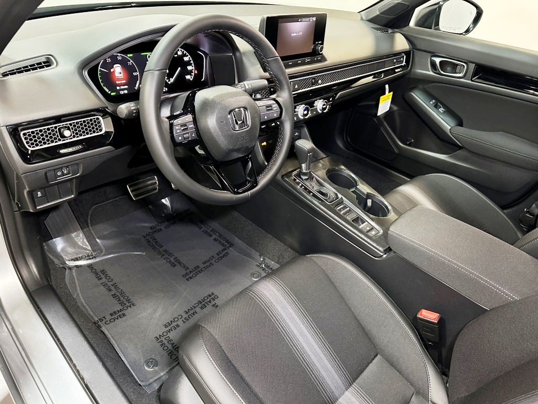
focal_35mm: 24
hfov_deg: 71.6
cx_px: 269
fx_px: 373
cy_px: 202
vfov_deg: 56.8
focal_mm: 6.86
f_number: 1.78
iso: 1000
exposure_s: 1/30
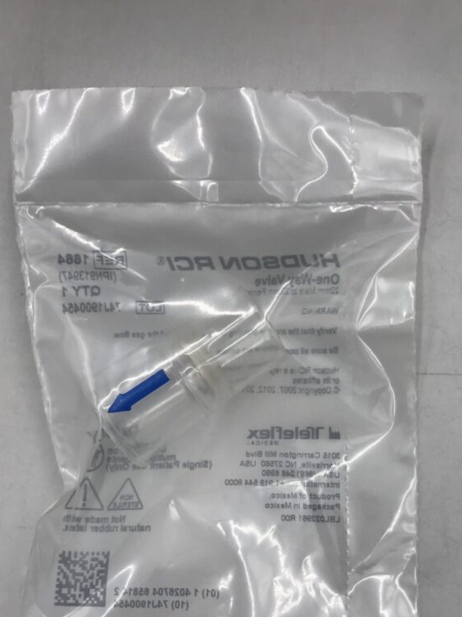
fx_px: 676
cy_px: 405
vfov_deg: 48.3
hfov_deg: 37.7
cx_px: 257
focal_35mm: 38
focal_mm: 3.99
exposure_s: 1/179
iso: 20
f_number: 1.8
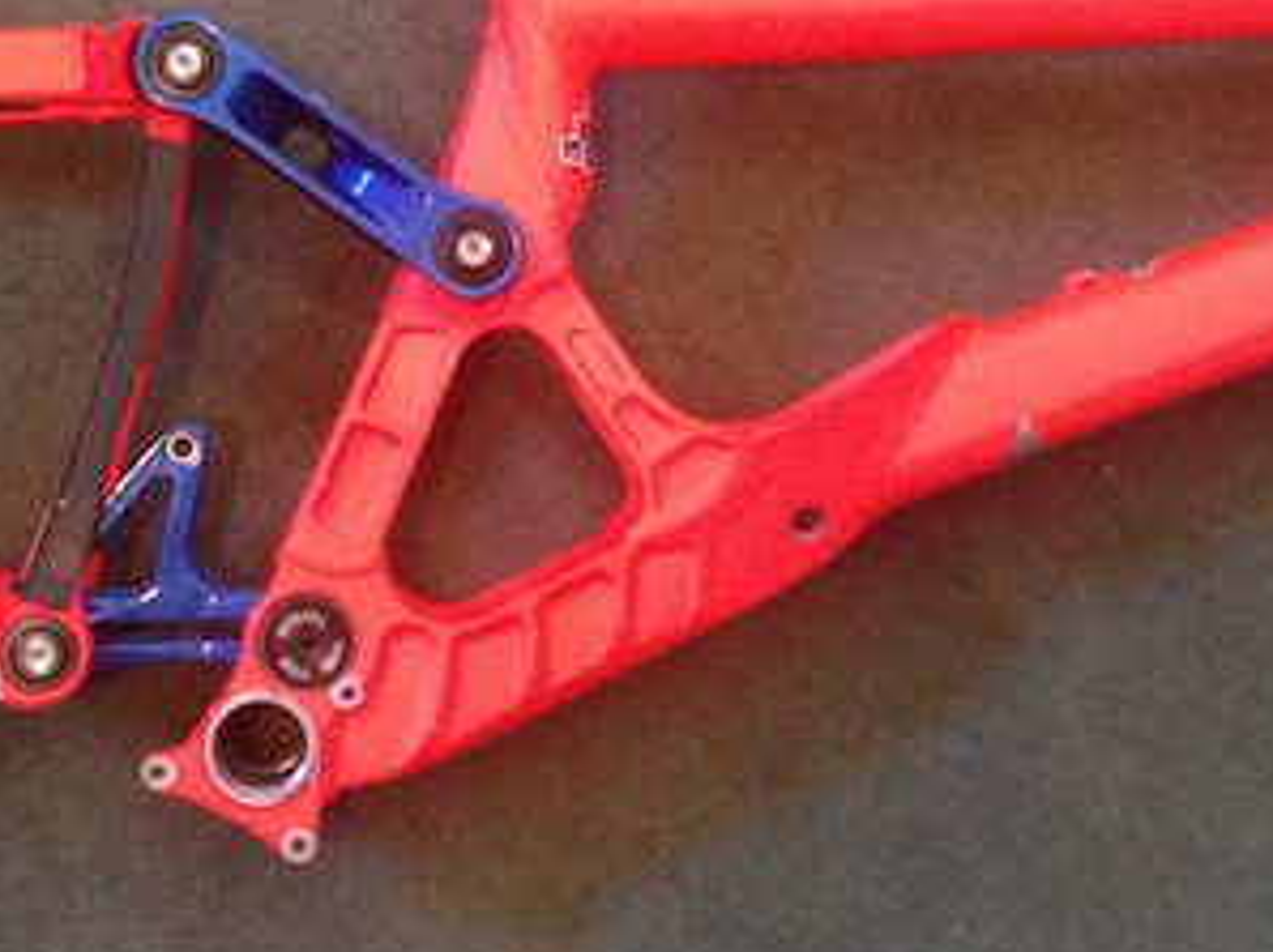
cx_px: 572
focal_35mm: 94
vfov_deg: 15.6
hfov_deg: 20.9
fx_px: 3454
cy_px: 243
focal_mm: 4.28
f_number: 2.4
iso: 320
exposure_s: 1/20
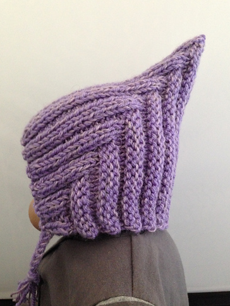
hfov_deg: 41.8
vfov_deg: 53.9
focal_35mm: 34
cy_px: 151
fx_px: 301
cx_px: 117
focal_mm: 4.12
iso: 320
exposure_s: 1/15
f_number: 2.4
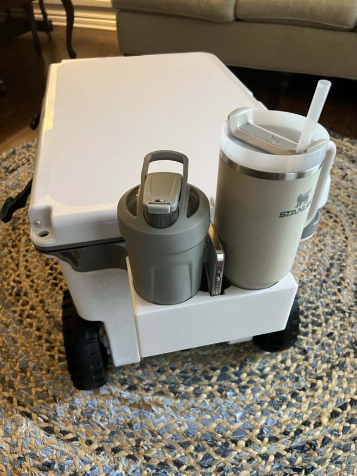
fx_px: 357
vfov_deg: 67.3
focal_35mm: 26
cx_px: 178
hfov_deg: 53.1
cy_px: 238
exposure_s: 1/60
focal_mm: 5.7
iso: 400
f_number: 1.5
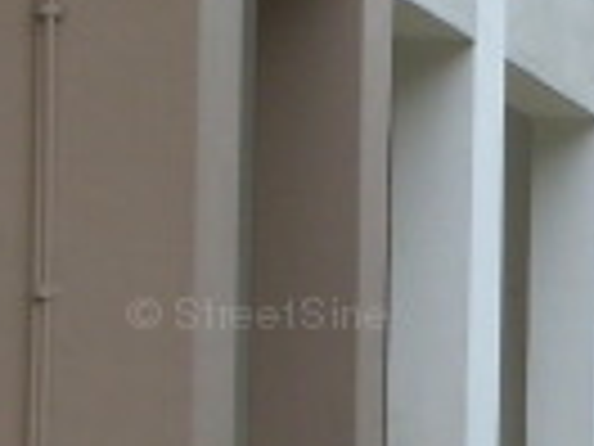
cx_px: 464
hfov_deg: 6.6
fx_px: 5165
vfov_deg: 4.9
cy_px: 320
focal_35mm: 301
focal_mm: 12
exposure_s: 1/350
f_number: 3.9
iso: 80
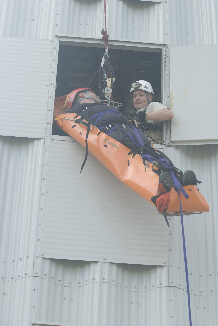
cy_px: 163
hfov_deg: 13.1
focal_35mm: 105
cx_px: 109
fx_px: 951
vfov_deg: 19.4
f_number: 7.1
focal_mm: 70
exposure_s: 1/180
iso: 200
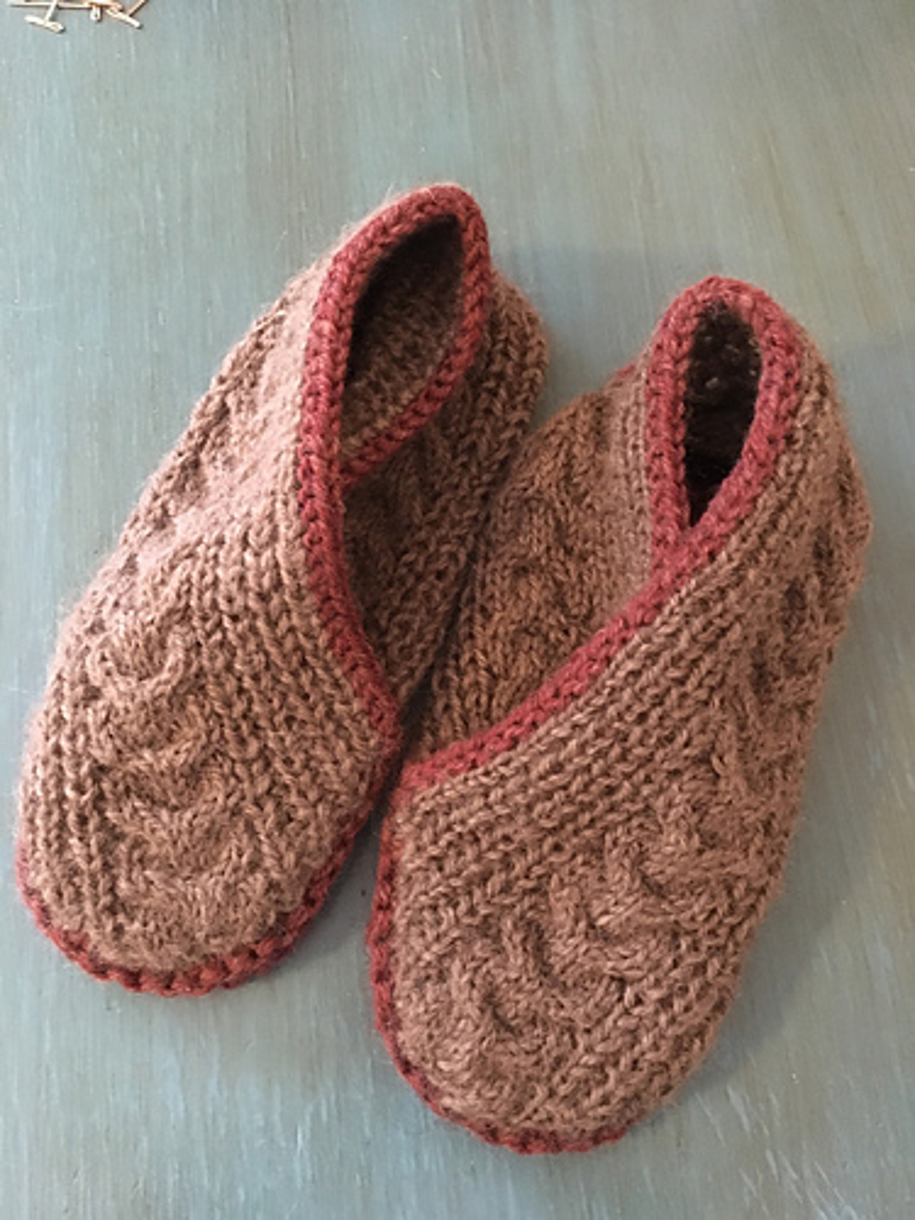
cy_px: 610
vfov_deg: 61.7
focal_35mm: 29
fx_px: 1022
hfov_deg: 48.2
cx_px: 458
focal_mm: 4.15
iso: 640
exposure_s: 1/15
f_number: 2.2
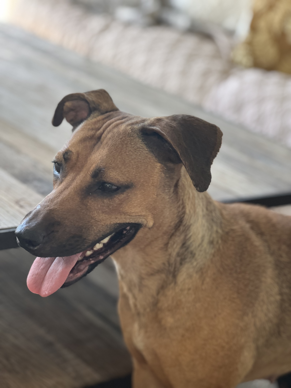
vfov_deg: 25.3
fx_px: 863
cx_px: 146
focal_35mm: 77
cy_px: 194
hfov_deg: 19.1
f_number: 2.8
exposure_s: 1/121
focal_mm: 9
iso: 125
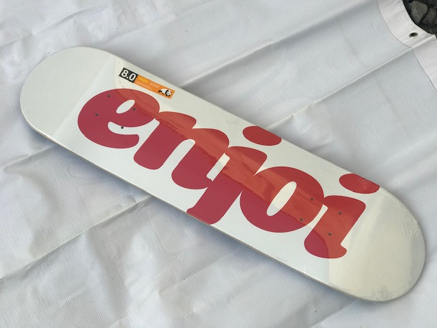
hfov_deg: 33.8
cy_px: 164
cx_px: 218
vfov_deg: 25.7
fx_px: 720
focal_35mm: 57
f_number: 2.8
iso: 20
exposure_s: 1/507
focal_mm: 6.6
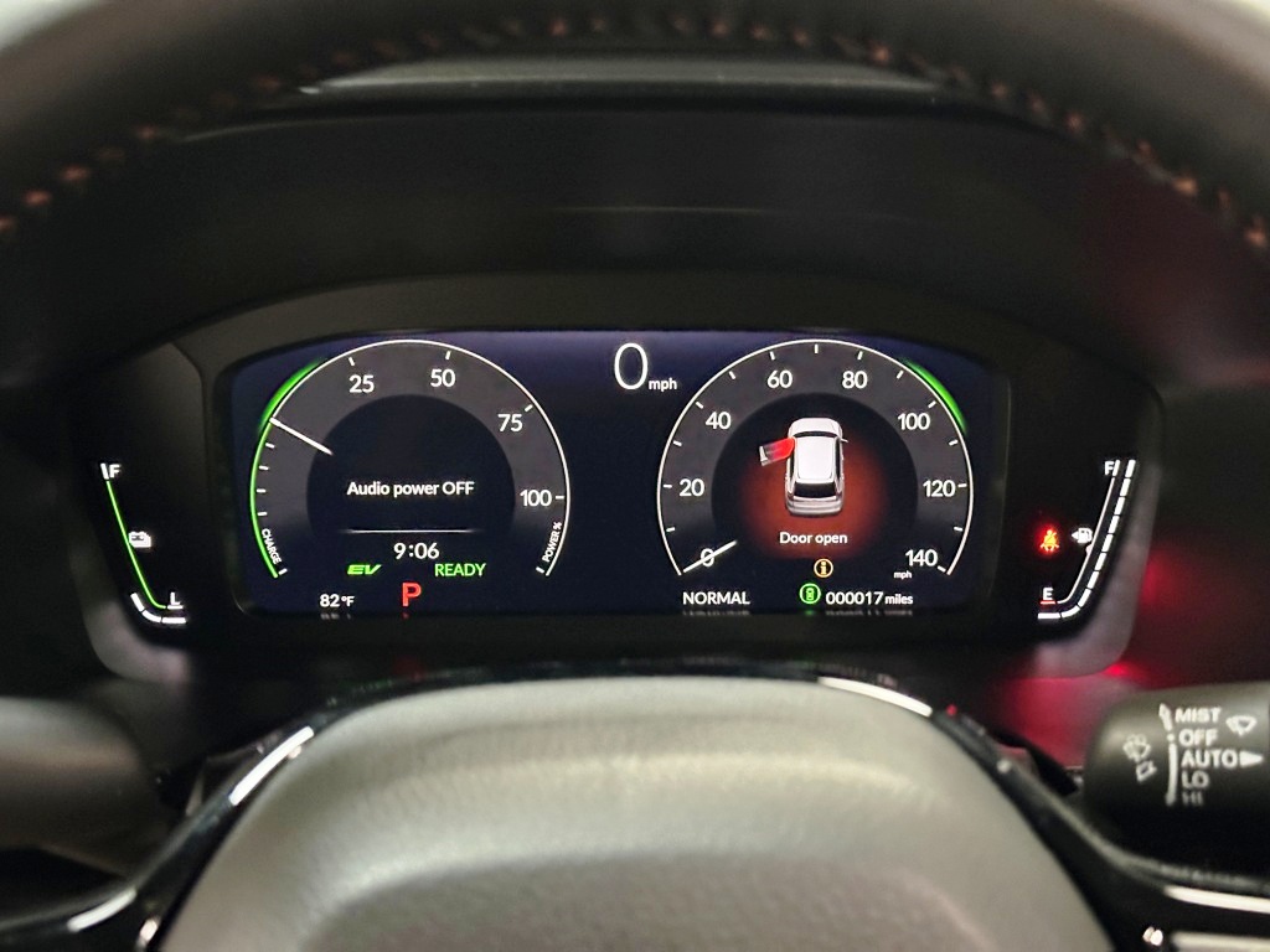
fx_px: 1761
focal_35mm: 48
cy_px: 476
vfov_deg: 30.3
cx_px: 635
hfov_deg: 39.7
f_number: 1.78
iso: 640
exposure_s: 1/20
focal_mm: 6.86
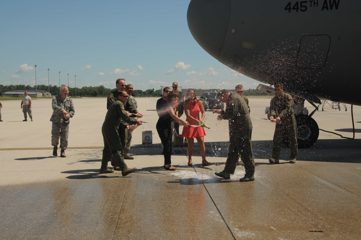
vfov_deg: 28.0
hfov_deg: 41.2
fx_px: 481
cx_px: 180
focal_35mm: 48
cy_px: 120
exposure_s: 1/250
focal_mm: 32
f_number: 16
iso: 200
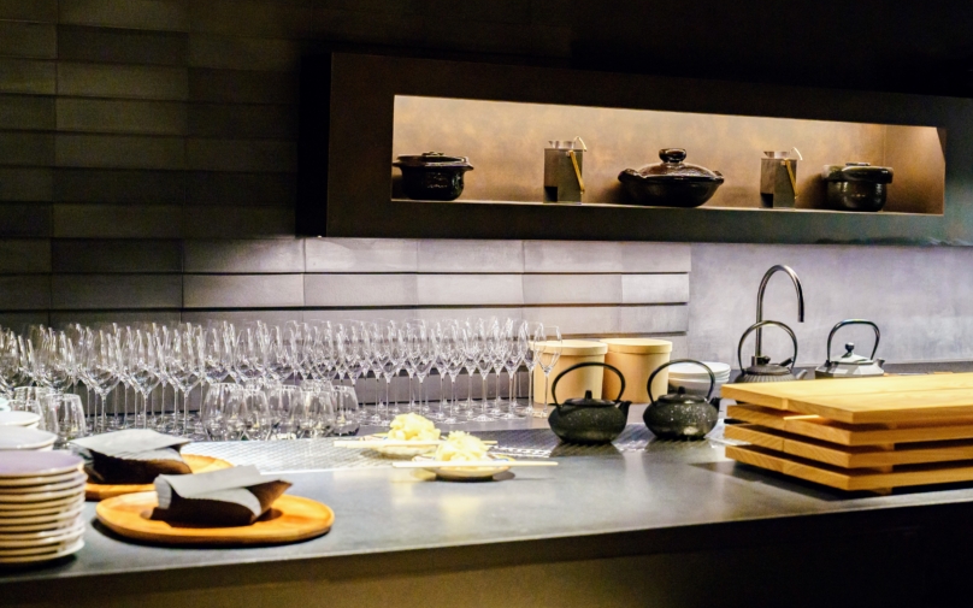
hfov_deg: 32.8
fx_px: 1644
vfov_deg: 20.9
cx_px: 607
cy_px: 208
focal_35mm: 62
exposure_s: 1/125
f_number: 5.6
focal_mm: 48
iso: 3200
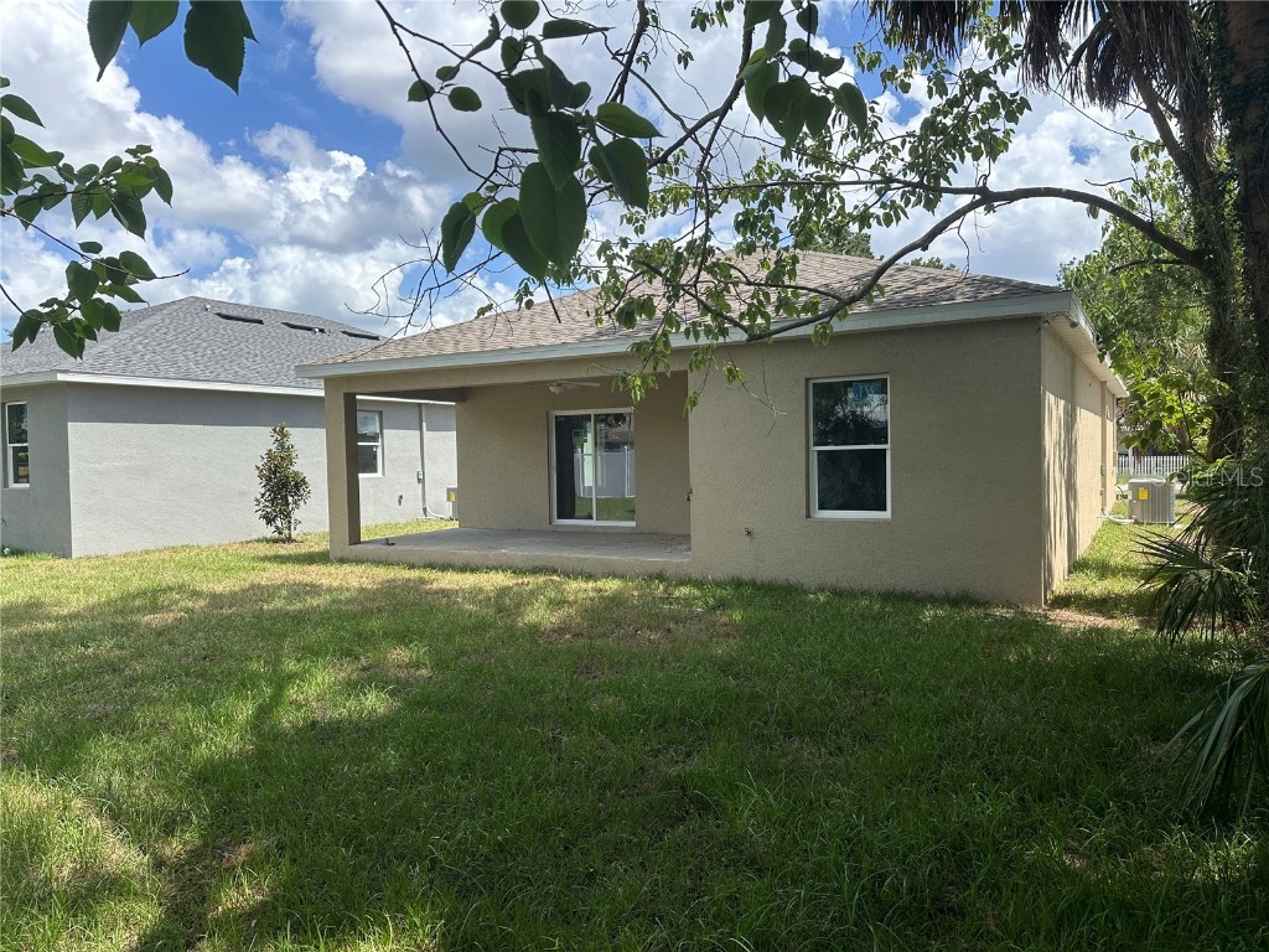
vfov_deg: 56.8
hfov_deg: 71.6
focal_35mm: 24
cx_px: 634
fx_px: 880
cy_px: 476
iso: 80
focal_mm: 6.86
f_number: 1.78
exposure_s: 1/2410
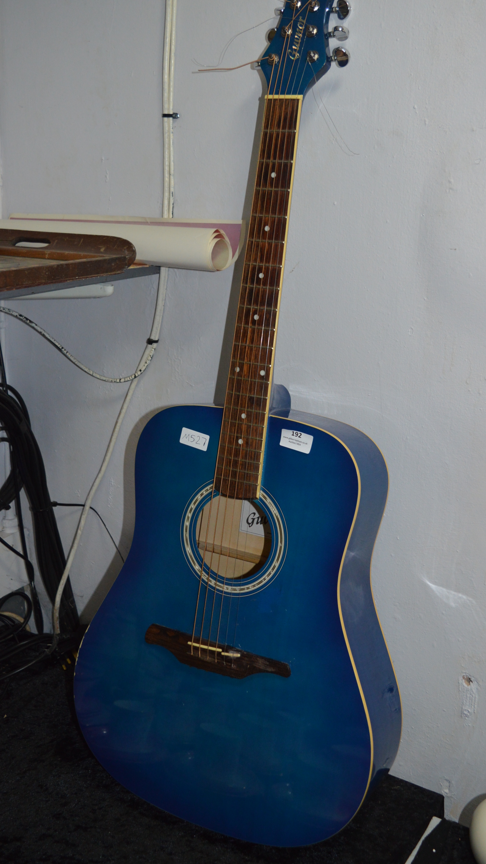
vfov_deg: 50.5
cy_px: 412
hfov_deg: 29.7
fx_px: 916
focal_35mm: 40
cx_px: 274
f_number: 4
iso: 640
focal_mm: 24
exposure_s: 1/60
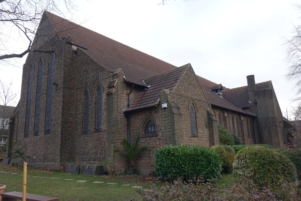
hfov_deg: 65.5
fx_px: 234
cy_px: 100
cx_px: 150
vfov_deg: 46.4
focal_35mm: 28
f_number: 4
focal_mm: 10.28
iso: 125
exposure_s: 1/125
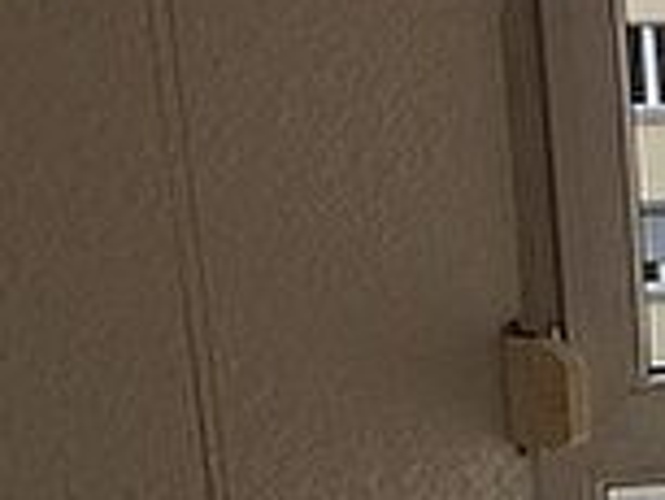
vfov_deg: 8.3
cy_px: 459
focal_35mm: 178
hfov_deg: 10.0
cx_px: 1452
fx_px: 3422
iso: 32
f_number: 2.2
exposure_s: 1/1099
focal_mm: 4.15
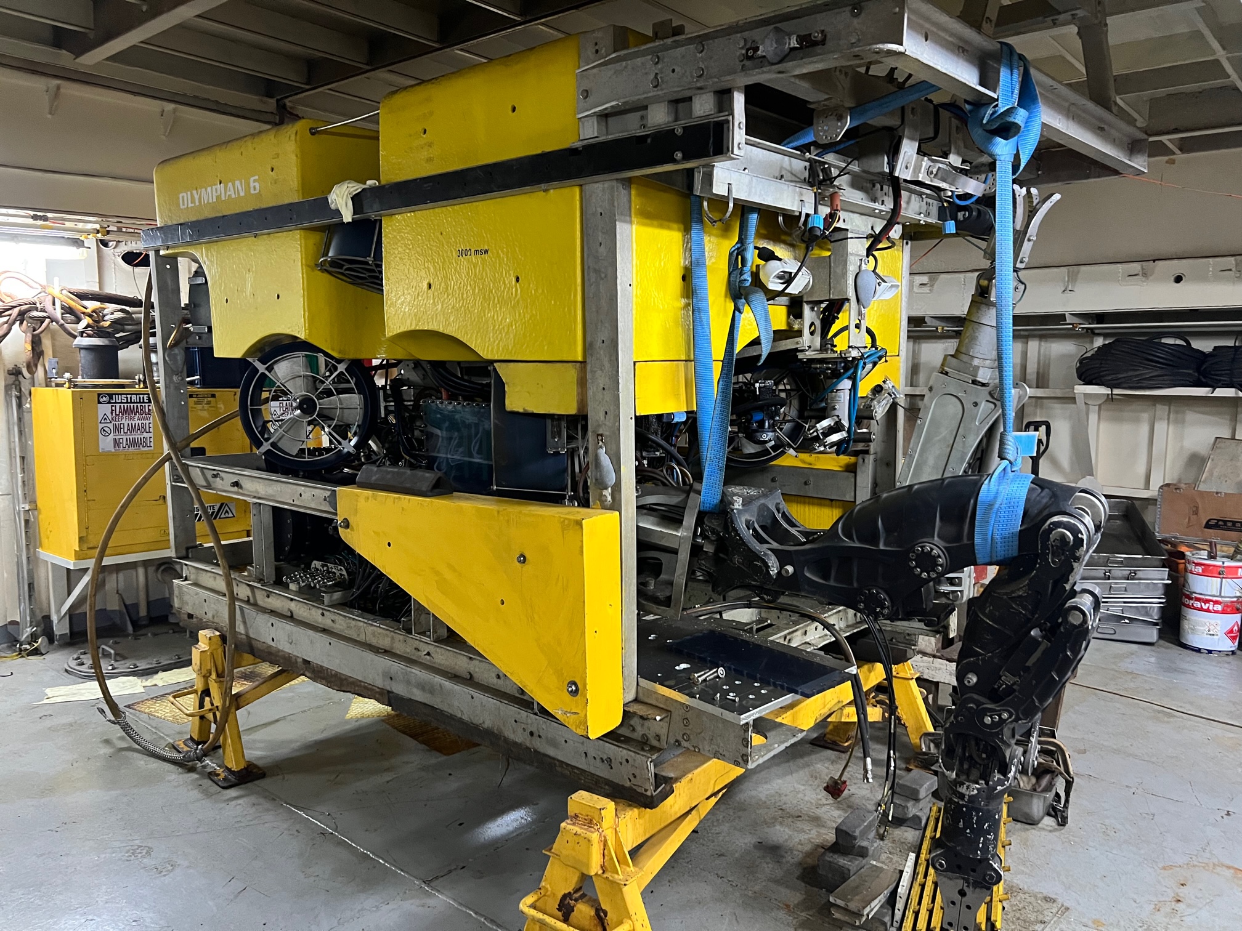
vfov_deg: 53.1
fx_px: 933
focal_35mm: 26
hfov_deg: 67.3
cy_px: 466
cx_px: 621
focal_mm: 5.7
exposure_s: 1/33
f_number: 1.5
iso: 400
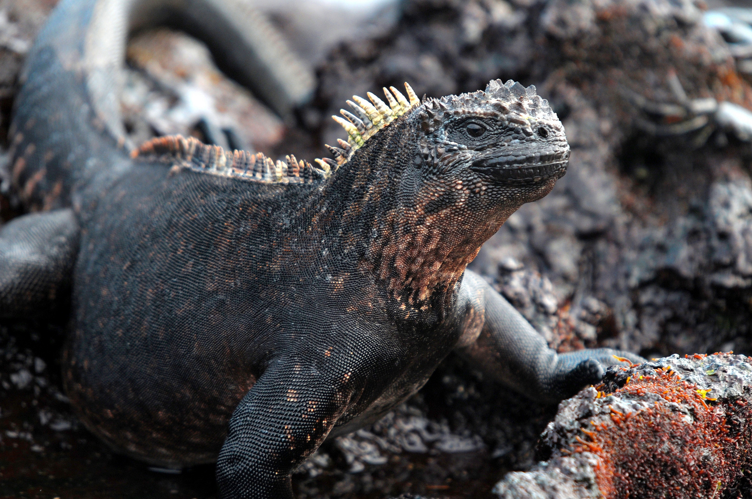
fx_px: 13144
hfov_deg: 3.3
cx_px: 376
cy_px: 250
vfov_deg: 2.2
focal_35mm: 630
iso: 320
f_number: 6.3
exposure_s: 1/200
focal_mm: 420
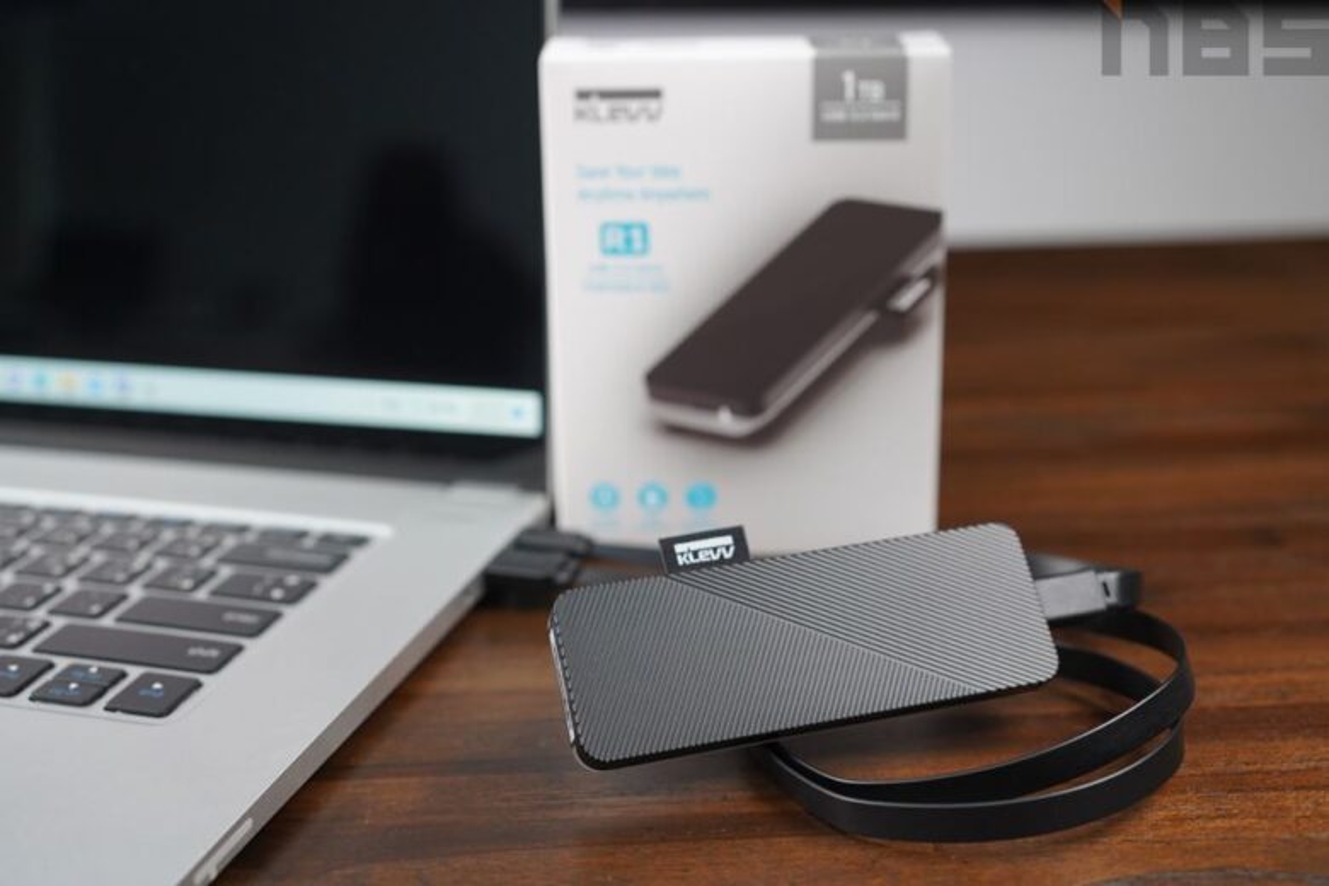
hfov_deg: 48.5
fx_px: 1477
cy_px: 443
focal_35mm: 40
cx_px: 664
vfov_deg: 33.4
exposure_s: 1/125
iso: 1600
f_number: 4
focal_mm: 40
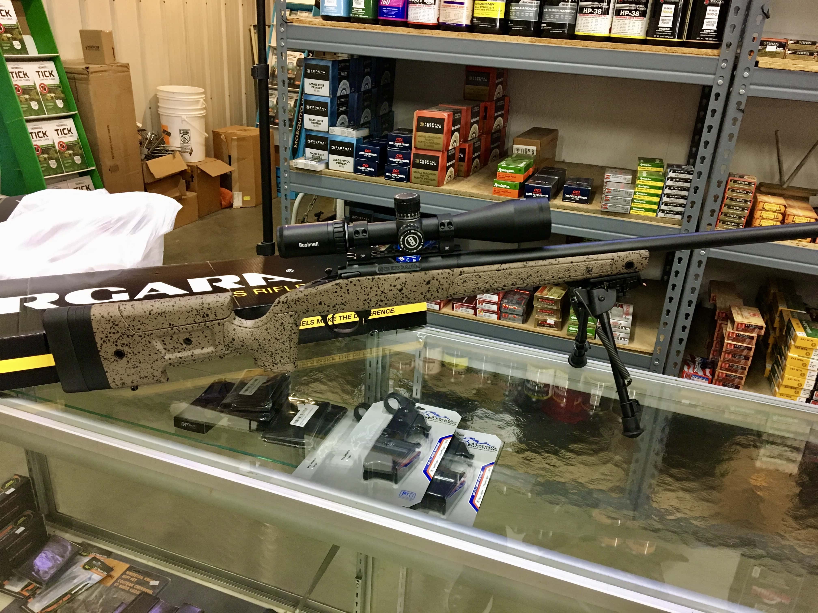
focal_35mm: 29
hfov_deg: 61.7
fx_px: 685
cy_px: 306
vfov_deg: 48.2
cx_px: 409
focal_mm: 4.15
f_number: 2.2
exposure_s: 1/24
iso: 200
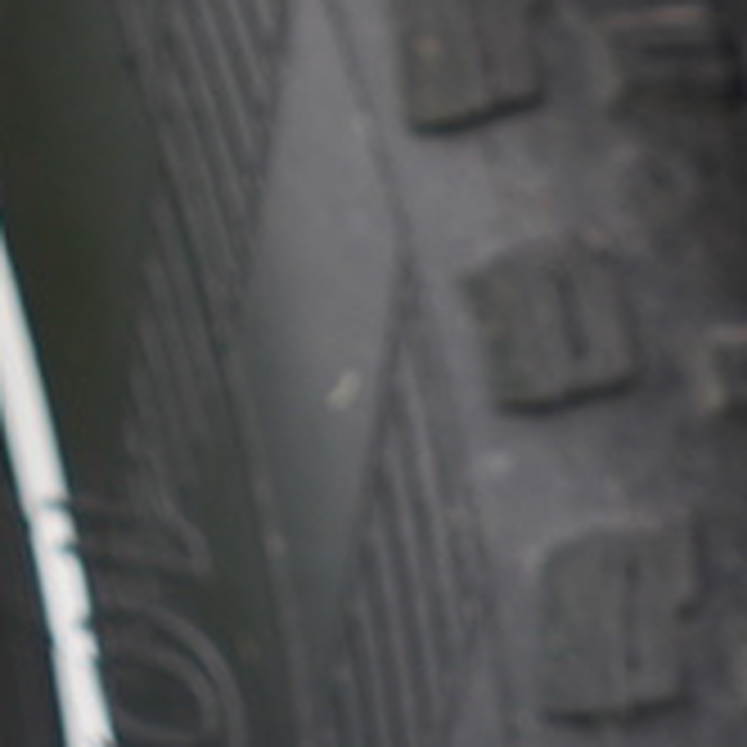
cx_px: -554
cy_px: -1019
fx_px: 8301
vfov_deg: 5.0
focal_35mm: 340
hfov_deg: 5.1
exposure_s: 1/60
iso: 100
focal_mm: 34
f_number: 2.8
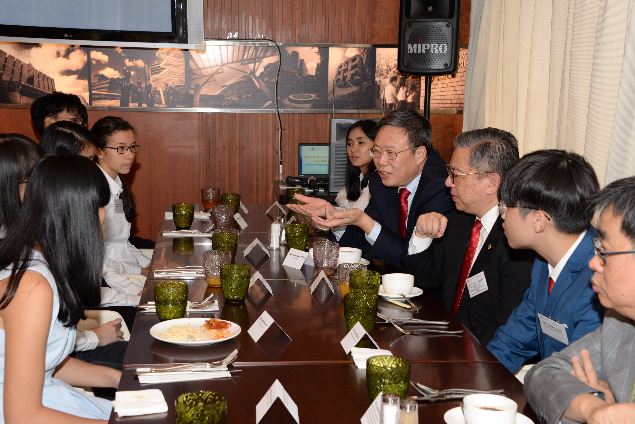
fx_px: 988
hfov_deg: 35.6
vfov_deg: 24.2
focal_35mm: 56
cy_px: 212
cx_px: 318
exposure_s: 1/60
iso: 1400
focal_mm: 56
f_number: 9
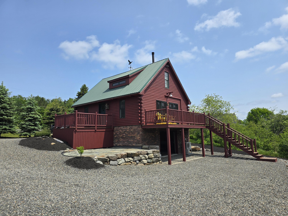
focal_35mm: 23
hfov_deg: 73.9
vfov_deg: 58.9
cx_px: 144
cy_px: 108
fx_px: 191
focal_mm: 6.3
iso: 12
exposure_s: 1/968
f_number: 1.7
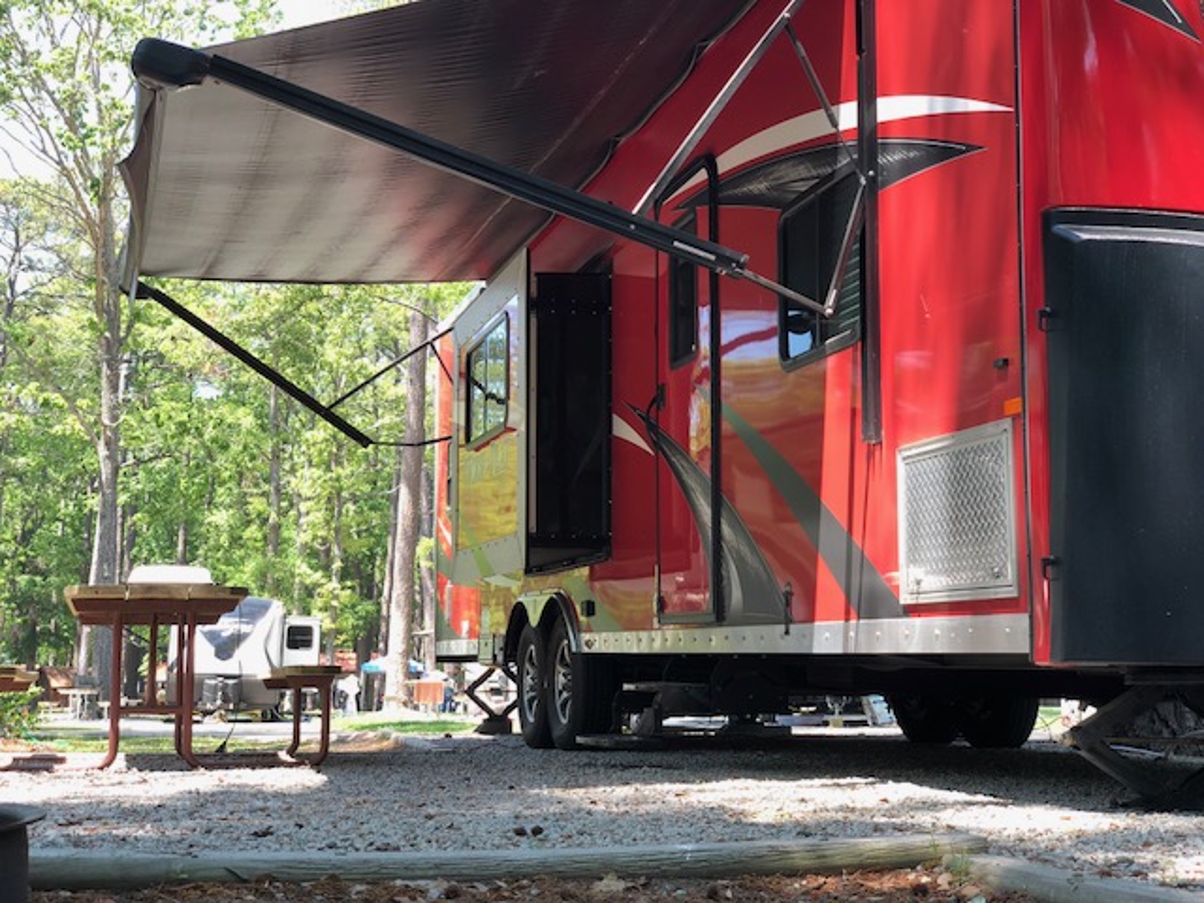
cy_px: 452
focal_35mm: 52
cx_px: 602
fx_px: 1809
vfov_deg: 28.0
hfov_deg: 36.8
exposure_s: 1/120
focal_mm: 6
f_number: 2.4
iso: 25
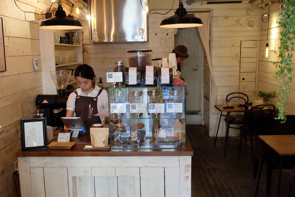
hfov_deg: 54.4
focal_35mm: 35
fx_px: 287
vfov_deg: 37.9
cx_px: 148
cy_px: 98
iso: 5000
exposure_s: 1/80
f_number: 6.4
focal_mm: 23.2
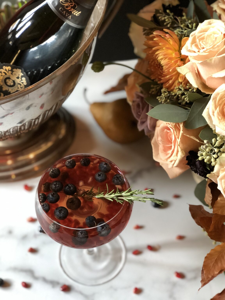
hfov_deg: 25.7
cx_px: 112
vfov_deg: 33.8
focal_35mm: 57
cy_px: 150
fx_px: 494
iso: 250
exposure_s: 1/30
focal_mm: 6.6
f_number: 2.8
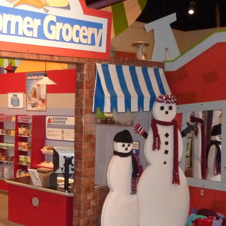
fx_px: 428
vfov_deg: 29.3
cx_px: 13
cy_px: 154
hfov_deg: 28.2
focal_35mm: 58
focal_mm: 4.1
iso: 500
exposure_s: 1/30
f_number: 3.3
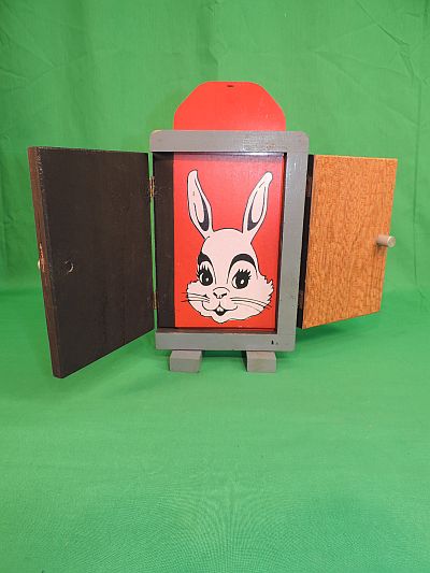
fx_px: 397
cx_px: 215
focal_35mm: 24
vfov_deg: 71.6
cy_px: 286
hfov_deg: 56.8
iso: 80
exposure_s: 1/15
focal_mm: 4.3
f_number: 3.3
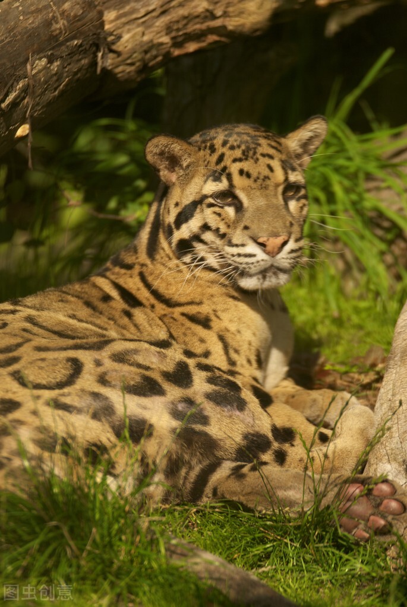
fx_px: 7100
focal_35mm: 420
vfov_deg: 4.9
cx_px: 204
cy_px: 304
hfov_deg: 3.3
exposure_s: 1/640
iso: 100
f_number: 4
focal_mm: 280
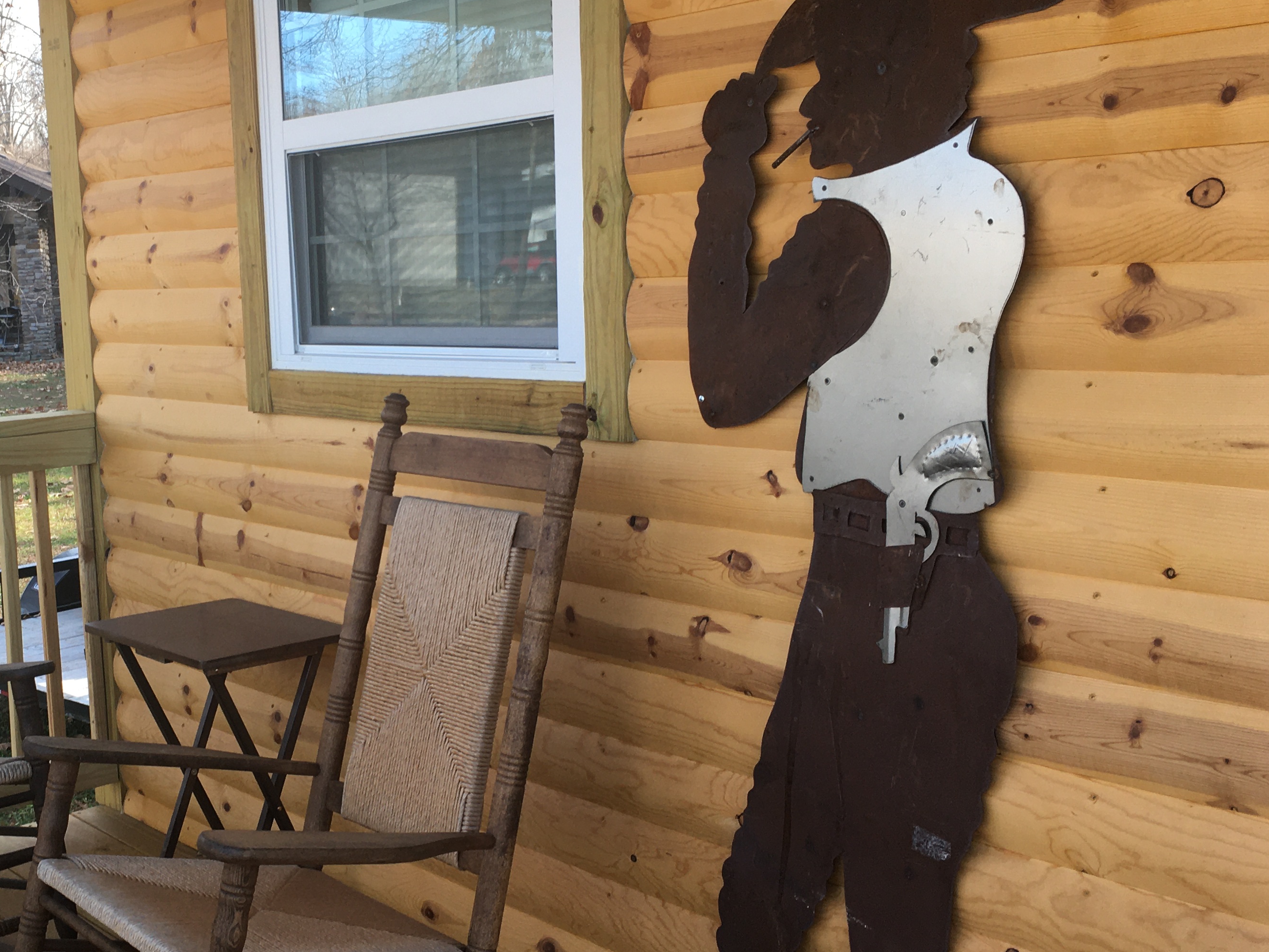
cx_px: 356
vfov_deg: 32.8
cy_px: 532
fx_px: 1613
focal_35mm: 44
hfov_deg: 42.0
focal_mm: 4.15
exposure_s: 1/120
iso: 32
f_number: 2.2
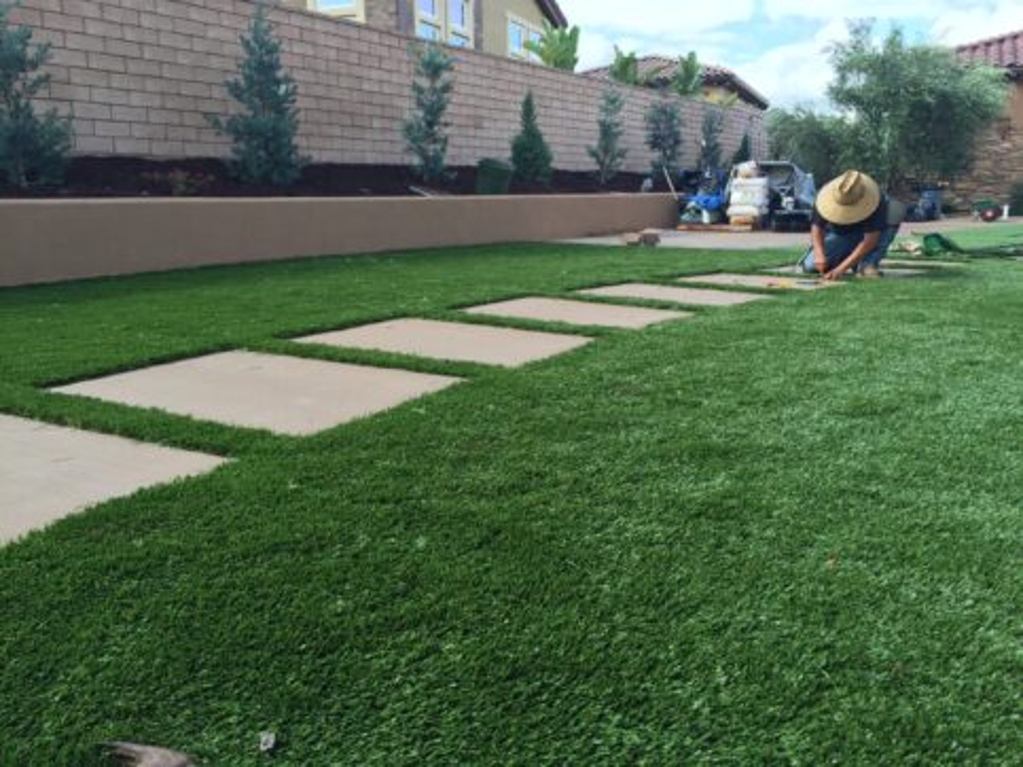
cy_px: 384
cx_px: 512
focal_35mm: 29
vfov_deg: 48.2
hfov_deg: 61.7
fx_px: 857
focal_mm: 4.15
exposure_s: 1/356
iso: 32
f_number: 2.2
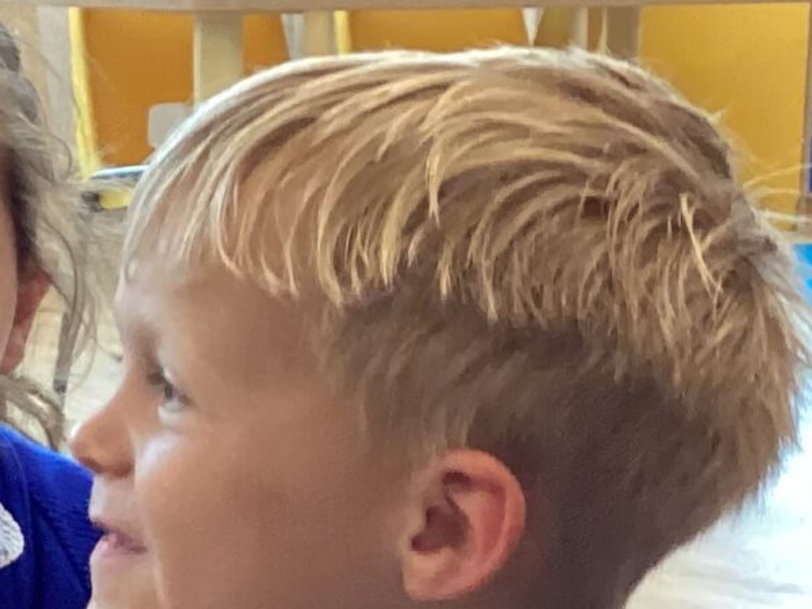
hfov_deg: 14.9
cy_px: 786
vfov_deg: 11.0
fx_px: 3097
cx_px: 269
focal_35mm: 132
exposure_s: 1/50
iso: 250
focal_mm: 3.3
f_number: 2.4
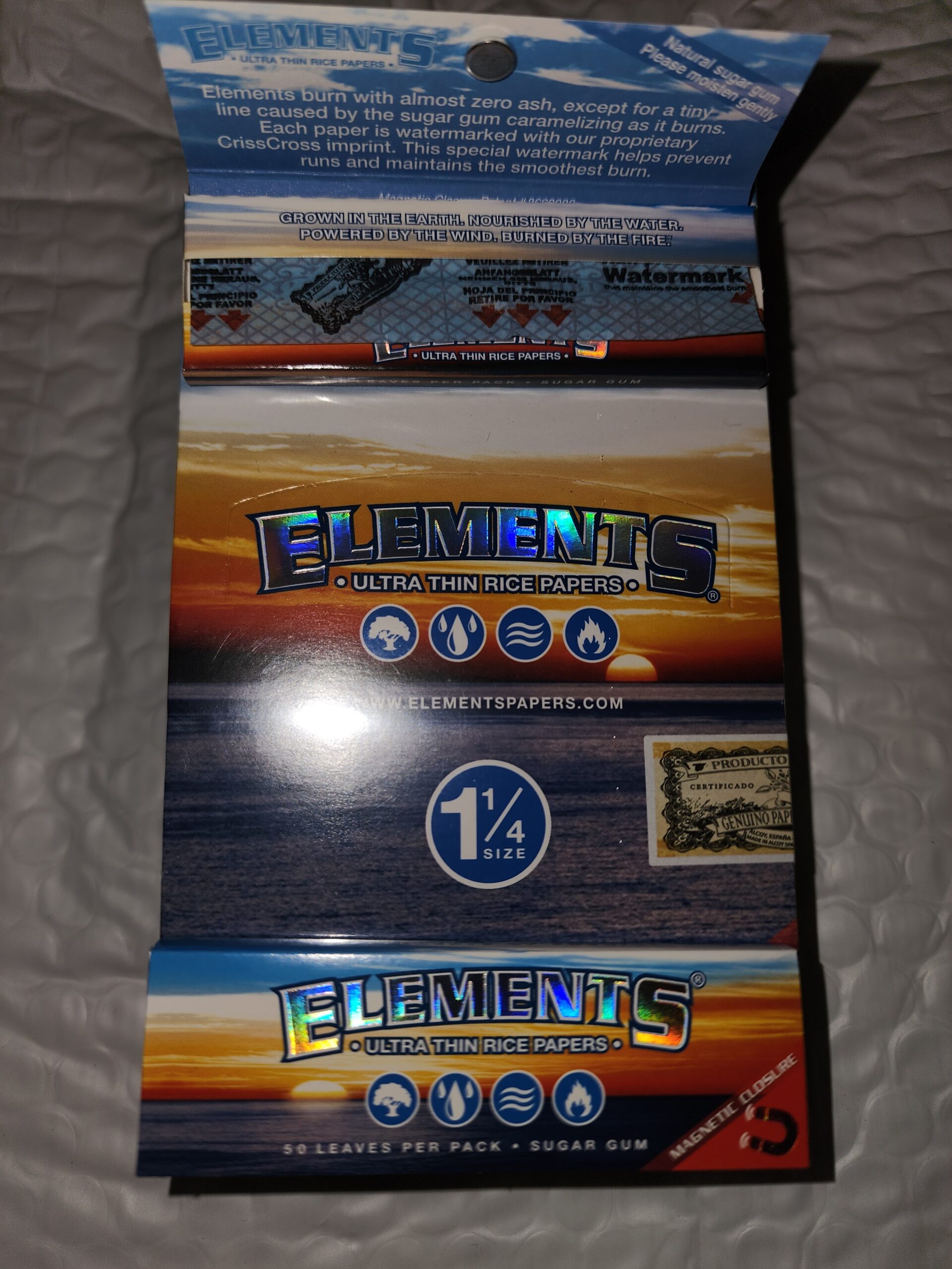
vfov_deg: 73.9
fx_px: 843
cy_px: 634
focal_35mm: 23
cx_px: 476
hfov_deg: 58.9
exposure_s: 1/53
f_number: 1.8
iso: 12
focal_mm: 6.4
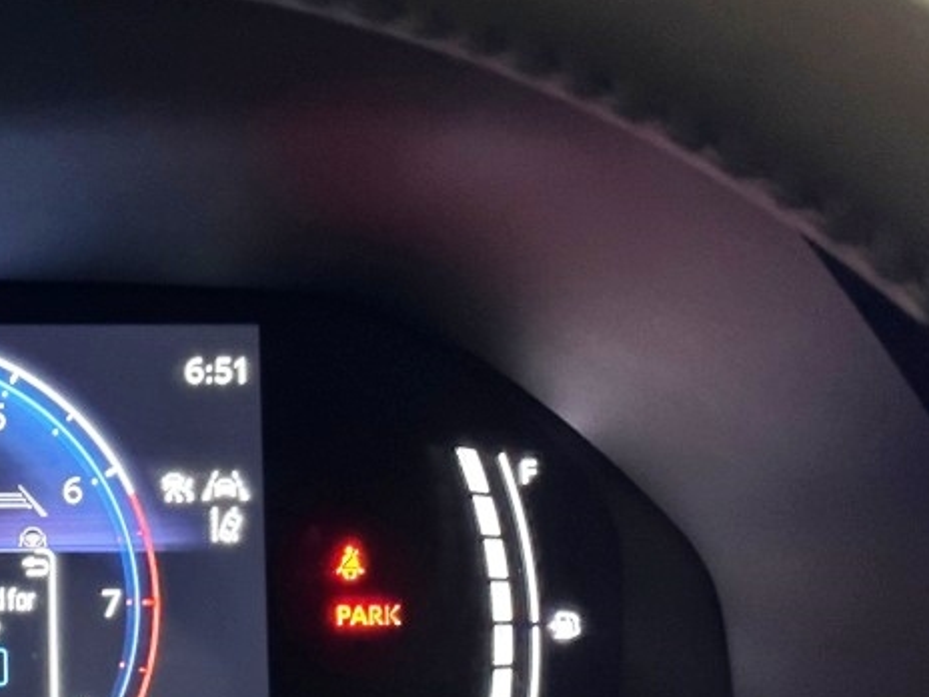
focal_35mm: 106
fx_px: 2845
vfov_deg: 13.9
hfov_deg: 18.0
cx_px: -54
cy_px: 565
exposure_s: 1/30
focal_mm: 6.86
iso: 640
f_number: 1.78
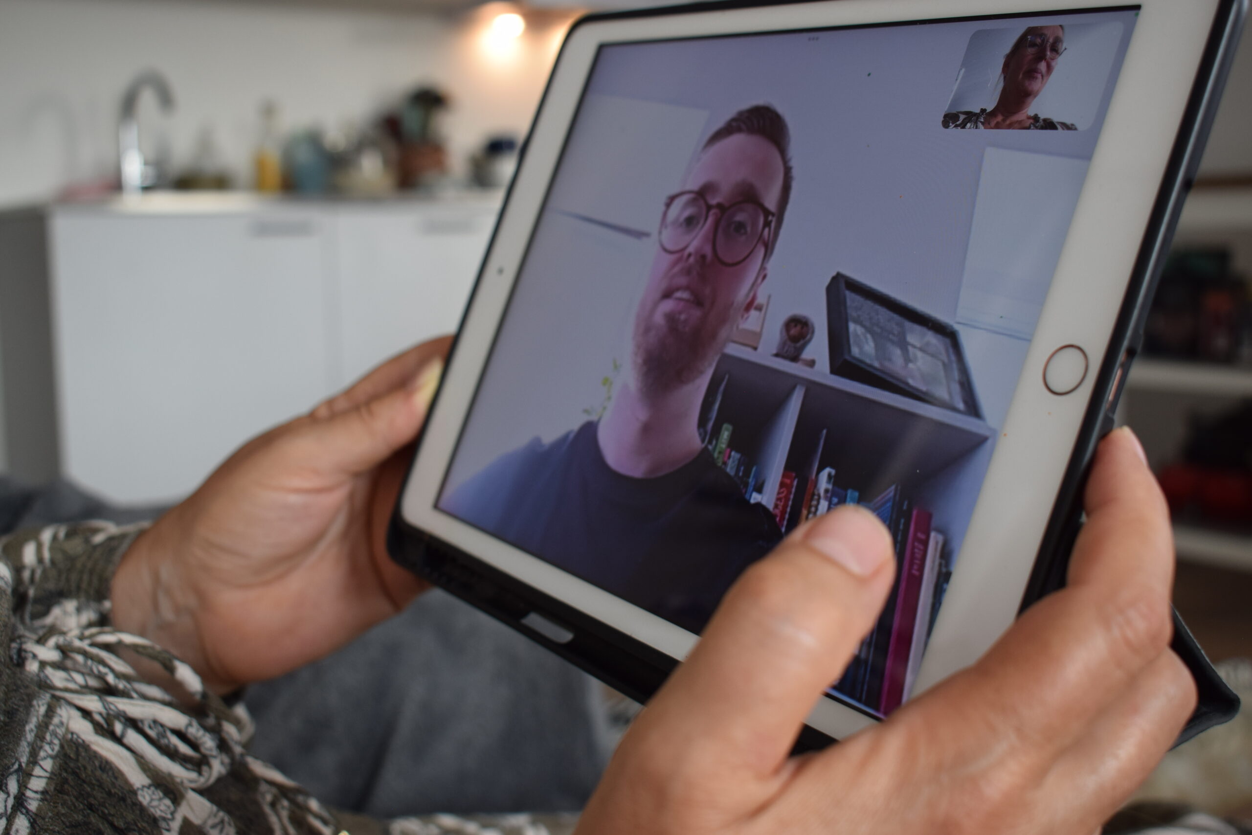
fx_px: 1513
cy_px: 418
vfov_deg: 30.9
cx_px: 626
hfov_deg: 45.0
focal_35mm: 44
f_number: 5
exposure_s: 1/100
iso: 400
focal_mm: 29
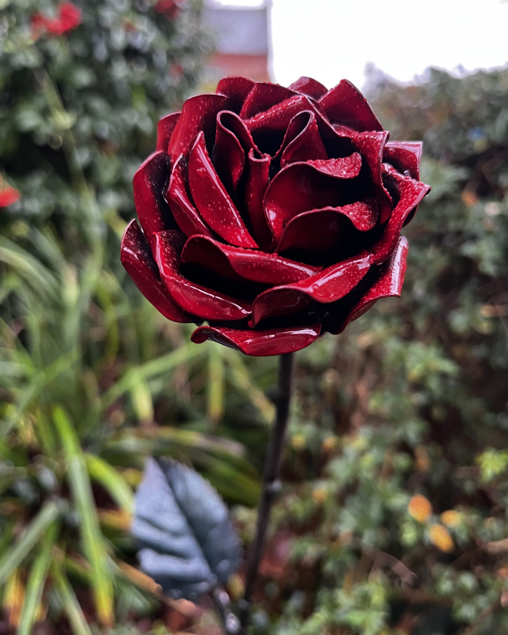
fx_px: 526
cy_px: 311
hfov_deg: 51.5
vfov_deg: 62.2
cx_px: 250
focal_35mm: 28
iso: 400
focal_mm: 5.1
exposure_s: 1/60
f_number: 1.6
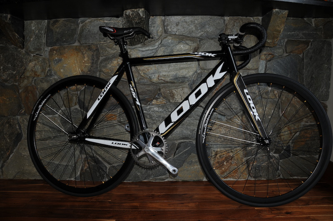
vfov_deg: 47.8
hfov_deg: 67.5
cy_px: 110
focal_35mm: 27
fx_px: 249
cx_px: 166
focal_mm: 18
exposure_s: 1/60
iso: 200
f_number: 3.5
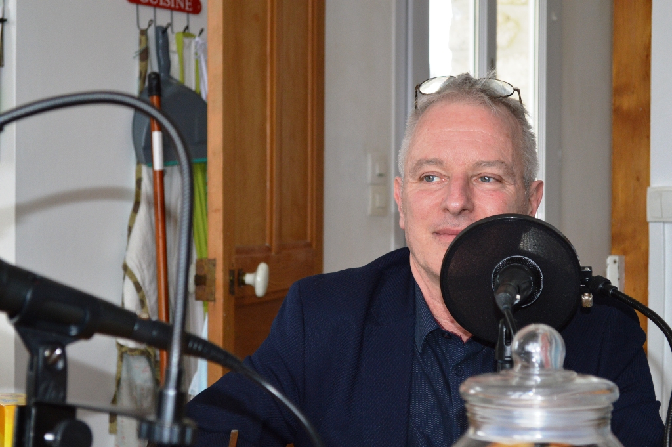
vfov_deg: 16.5
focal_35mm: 82
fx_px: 1539
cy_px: 224
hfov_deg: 24.6
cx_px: 336
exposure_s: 1/60
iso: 640
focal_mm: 55
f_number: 5.6
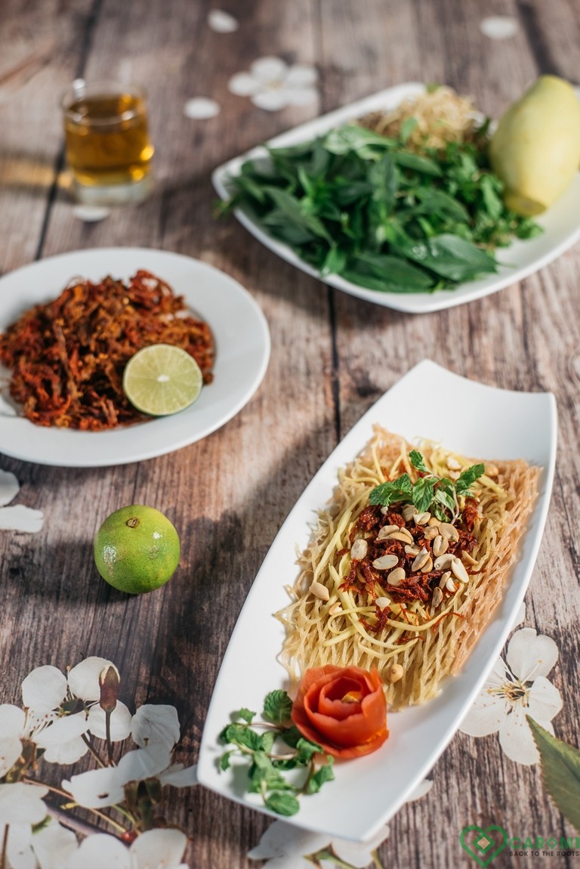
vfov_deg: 39.6
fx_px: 1207
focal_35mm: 50
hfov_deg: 27.0
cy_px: 434
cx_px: 290
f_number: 2.8
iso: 400
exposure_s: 1/200
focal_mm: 50
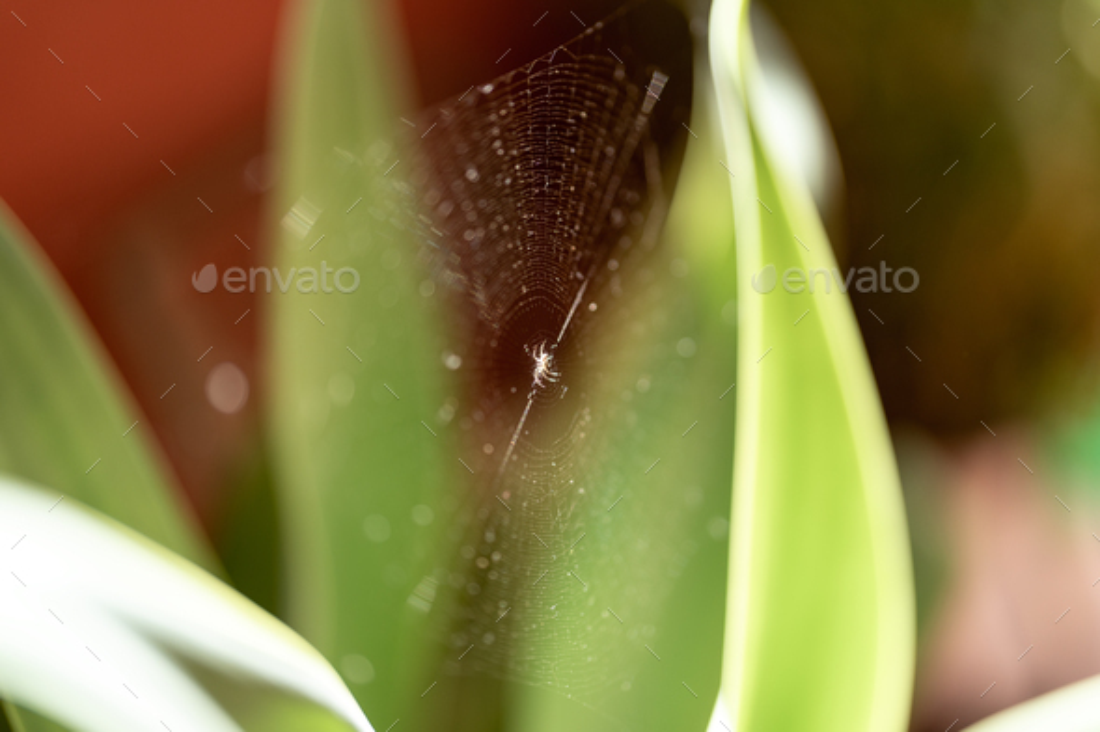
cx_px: 550
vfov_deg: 27.0
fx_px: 1527
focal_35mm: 50
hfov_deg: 39.6
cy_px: 366
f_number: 1.2
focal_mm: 50
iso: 100
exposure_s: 1/640
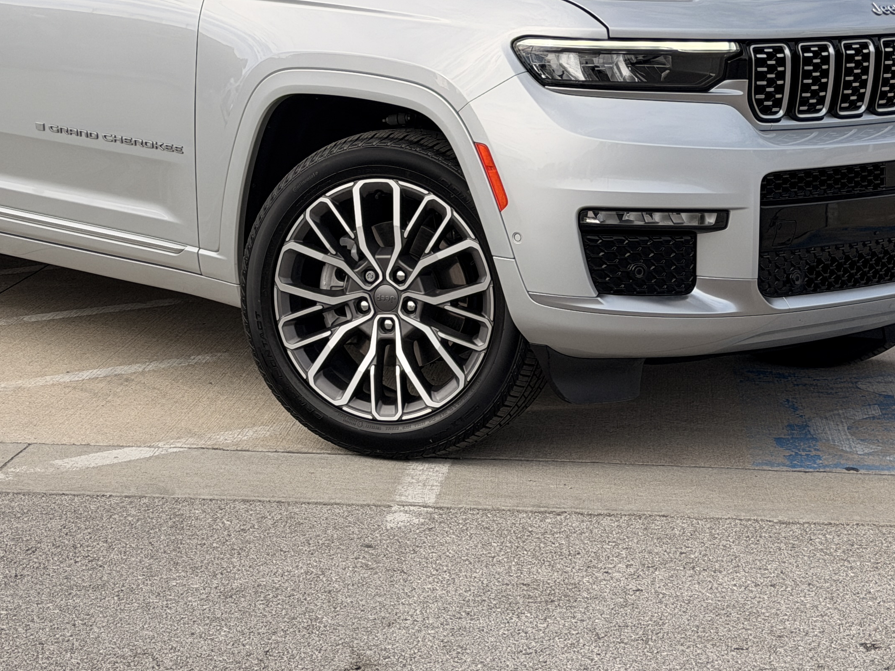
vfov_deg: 16.0
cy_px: 65
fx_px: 2353
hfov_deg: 21.5
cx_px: 342
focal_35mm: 91
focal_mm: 6.76
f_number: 1.78
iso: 64
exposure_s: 1/3704
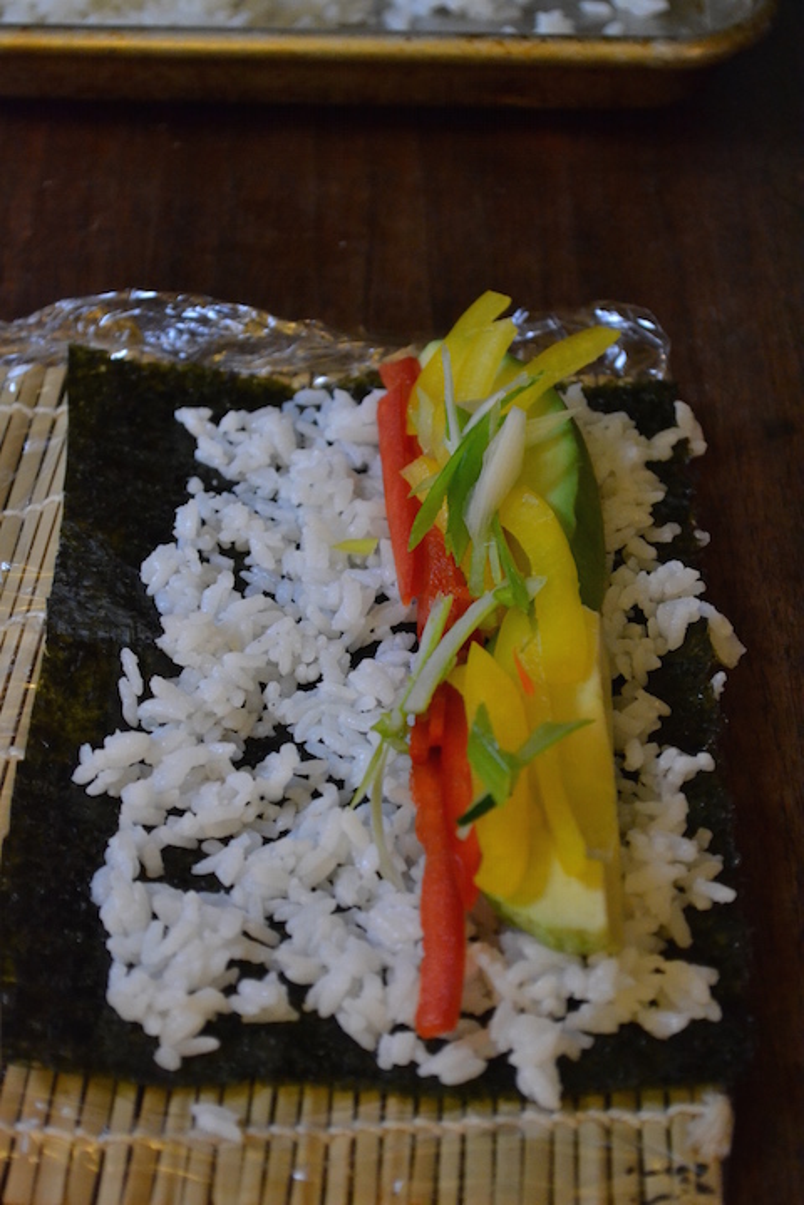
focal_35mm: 82
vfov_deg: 24.6
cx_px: 402
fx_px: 2764
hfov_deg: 16.6
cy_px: 602
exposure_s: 1/40
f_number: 5.6
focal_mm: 55
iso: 3200
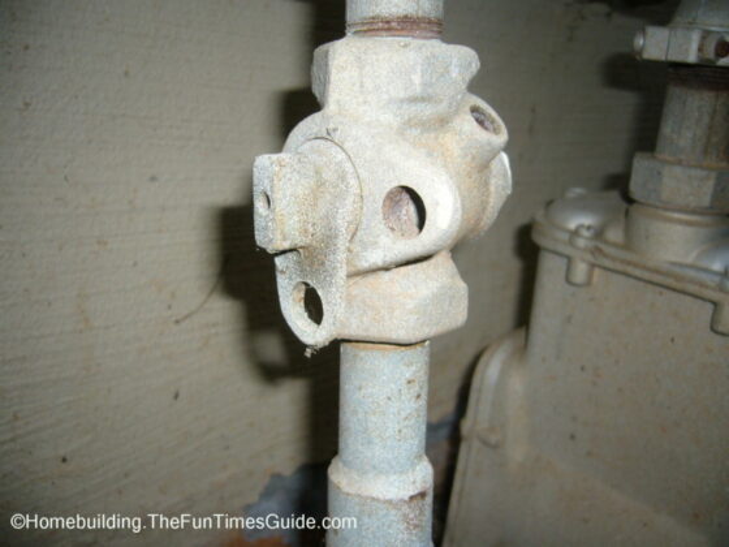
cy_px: 274
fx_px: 737
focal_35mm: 35
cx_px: 364
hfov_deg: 52.6
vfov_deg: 40.7
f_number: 2.8
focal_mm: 5.8
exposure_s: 1/60
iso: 100
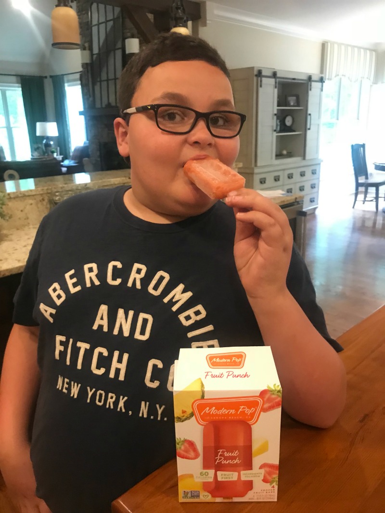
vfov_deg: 63.4
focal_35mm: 28
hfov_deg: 49.7
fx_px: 415
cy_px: 256
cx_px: 192
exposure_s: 1/16
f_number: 1.8
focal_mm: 3.99
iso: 100
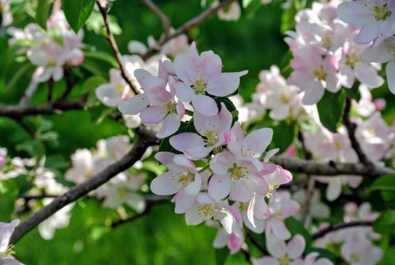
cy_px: 132
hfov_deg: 20.4
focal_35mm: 100
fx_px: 1099
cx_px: 198
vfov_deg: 13.7
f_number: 4.5
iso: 100
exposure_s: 1/400
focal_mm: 37.3
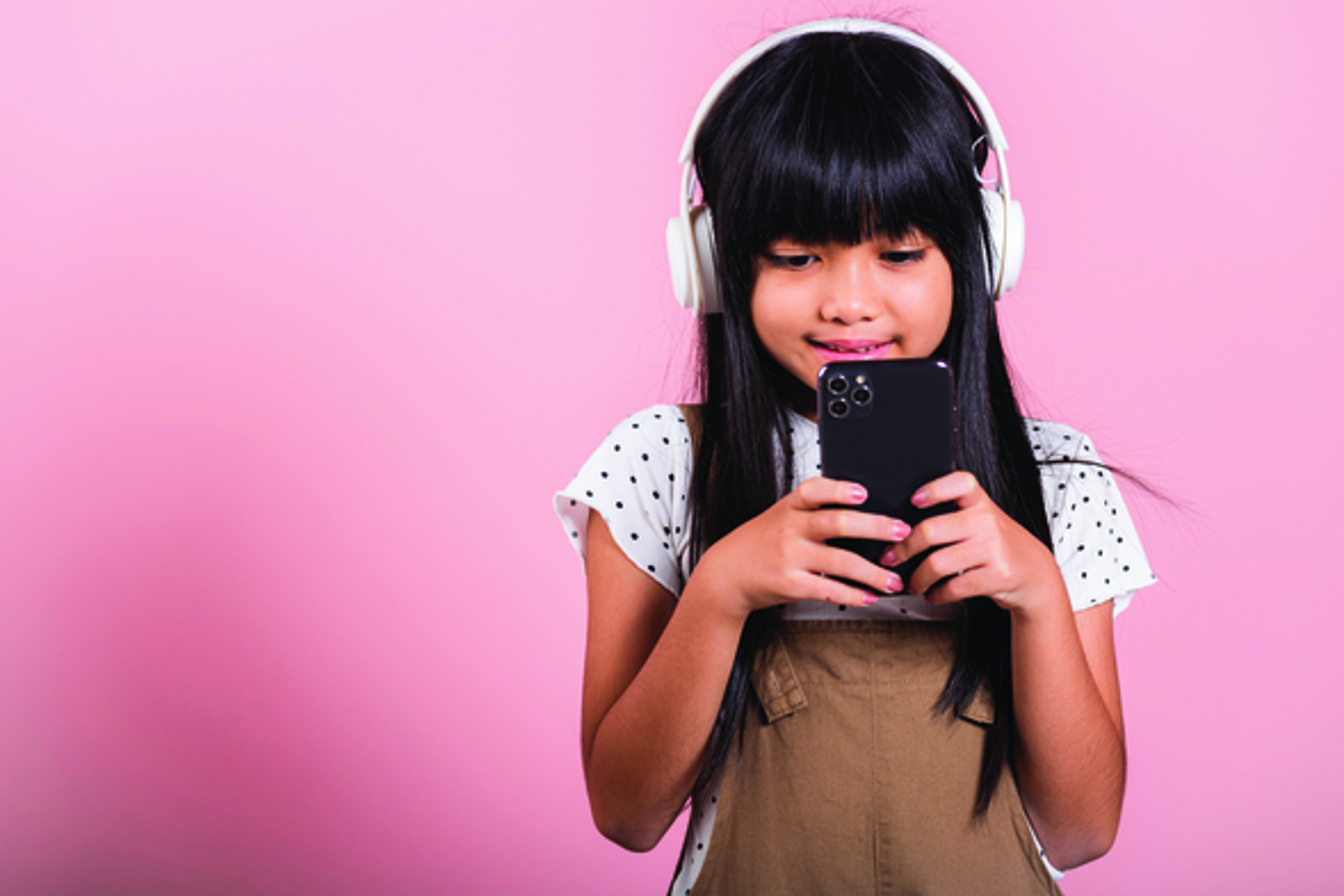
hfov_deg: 17.1
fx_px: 4481
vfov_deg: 11.4
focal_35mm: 120
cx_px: 672
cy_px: 448
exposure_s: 1/200
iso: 100
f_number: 5.6
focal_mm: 120
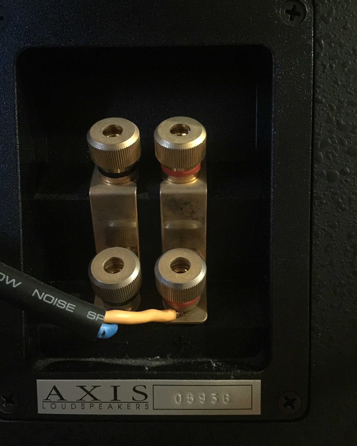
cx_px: 179
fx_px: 409
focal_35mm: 31
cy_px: 234
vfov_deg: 57.2
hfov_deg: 47.1
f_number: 2.2
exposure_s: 1/4
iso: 400
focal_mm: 4.15
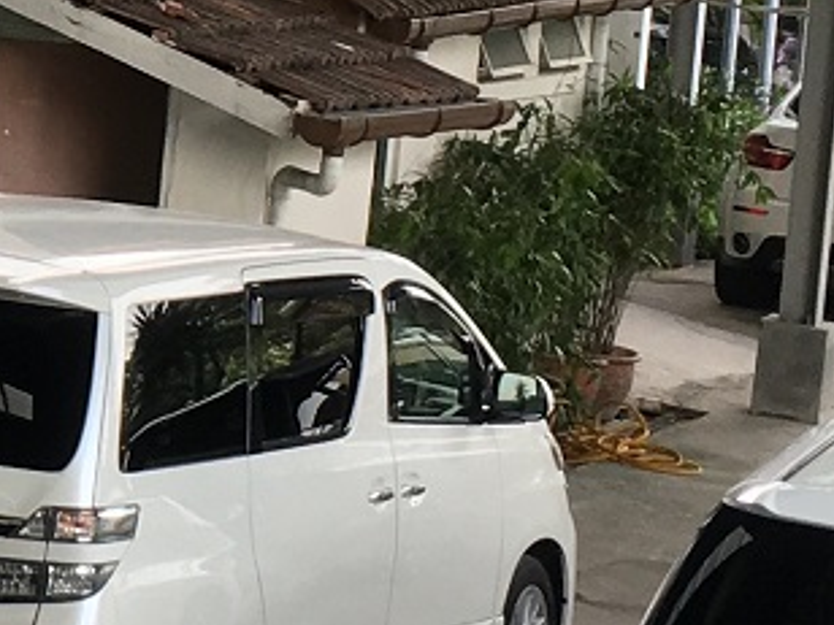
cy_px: -284
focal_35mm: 181
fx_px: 4361
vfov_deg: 8.1
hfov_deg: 10.3
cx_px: -682
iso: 32
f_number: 2.2
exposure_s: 1/100
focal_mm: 4.15
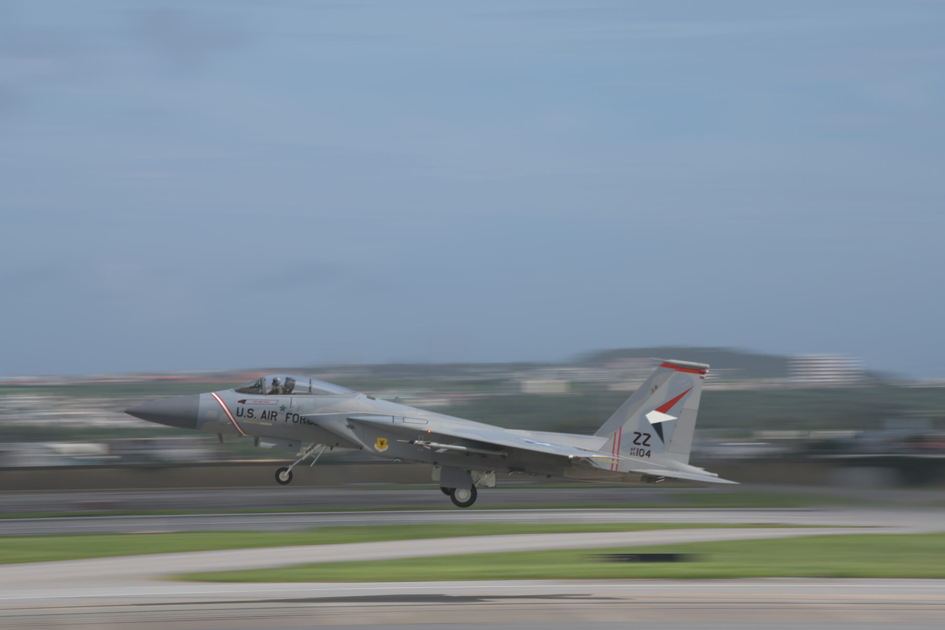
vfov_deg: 6.9
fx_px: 5250
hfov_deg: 10.3
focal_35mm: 200
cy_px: 315
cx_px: 472
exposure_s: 1/60
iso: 31
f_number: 11
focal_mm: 200
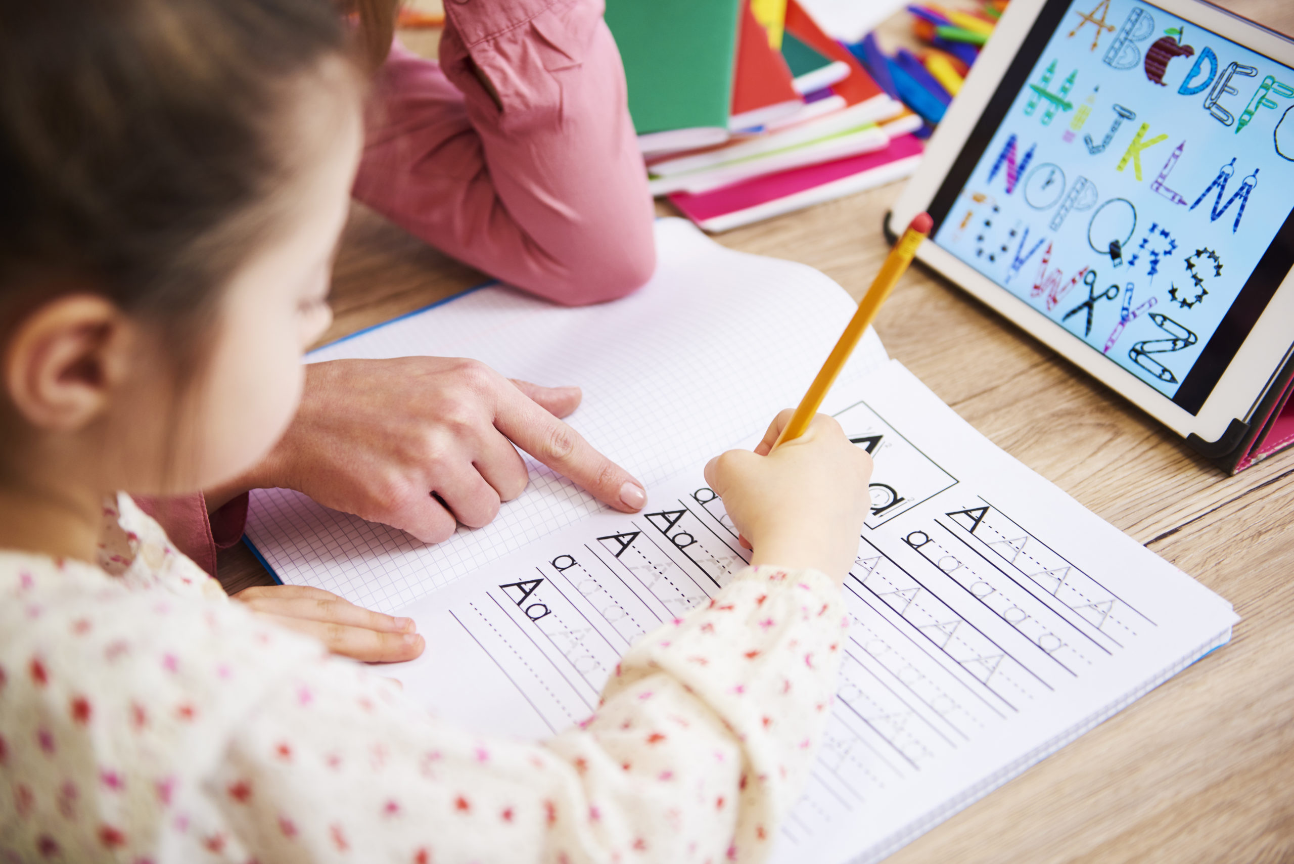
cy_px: 432
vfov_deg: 28.1
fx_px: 1726
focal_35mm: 48
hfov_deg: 41.1
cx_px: 647
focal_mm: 48
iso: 200
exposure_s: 1/125
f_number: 2.8
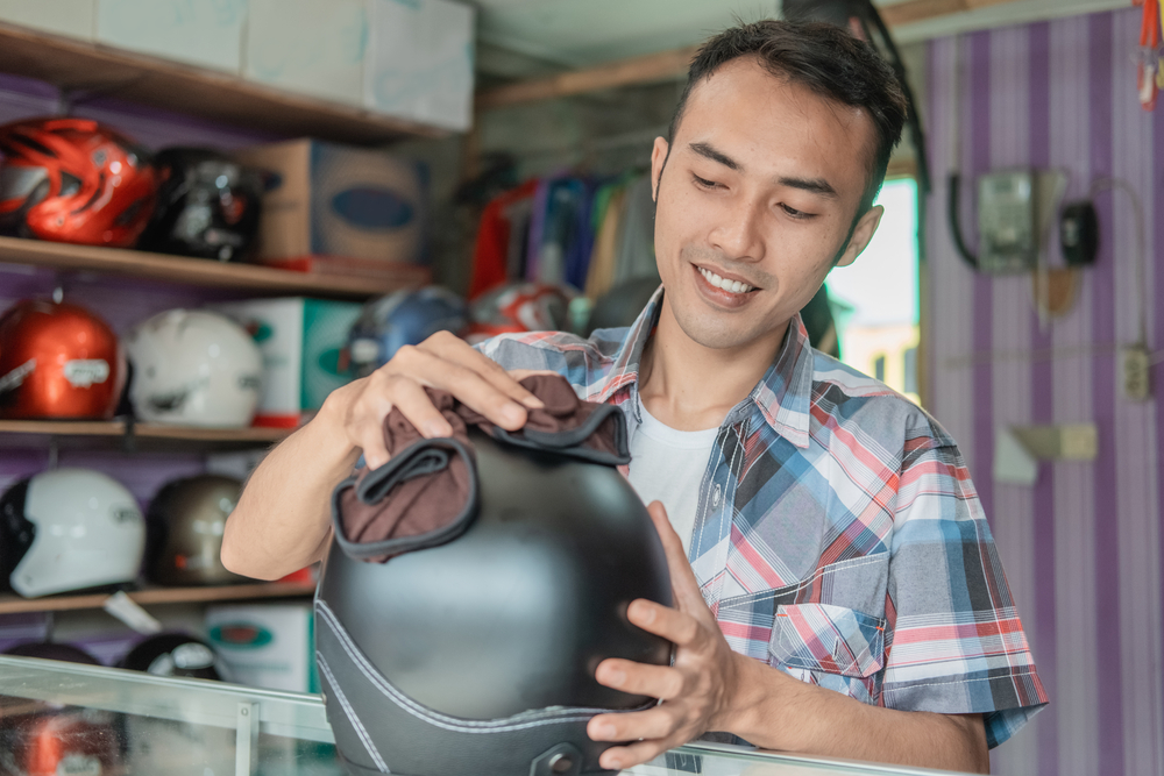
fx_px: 1714
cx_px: 582
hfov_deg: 37.5
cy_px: 388
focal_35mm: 53
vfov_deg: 25.5
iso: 800
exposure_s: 1/800
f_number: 2
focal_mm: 35
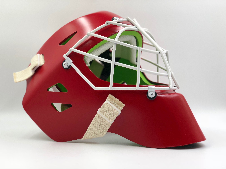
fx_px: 339
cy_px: 84
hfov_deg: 36.8
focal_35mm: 52
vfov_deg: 28.0
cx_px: 113
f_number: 2.4
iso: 16
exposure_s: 1/60
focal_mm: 6
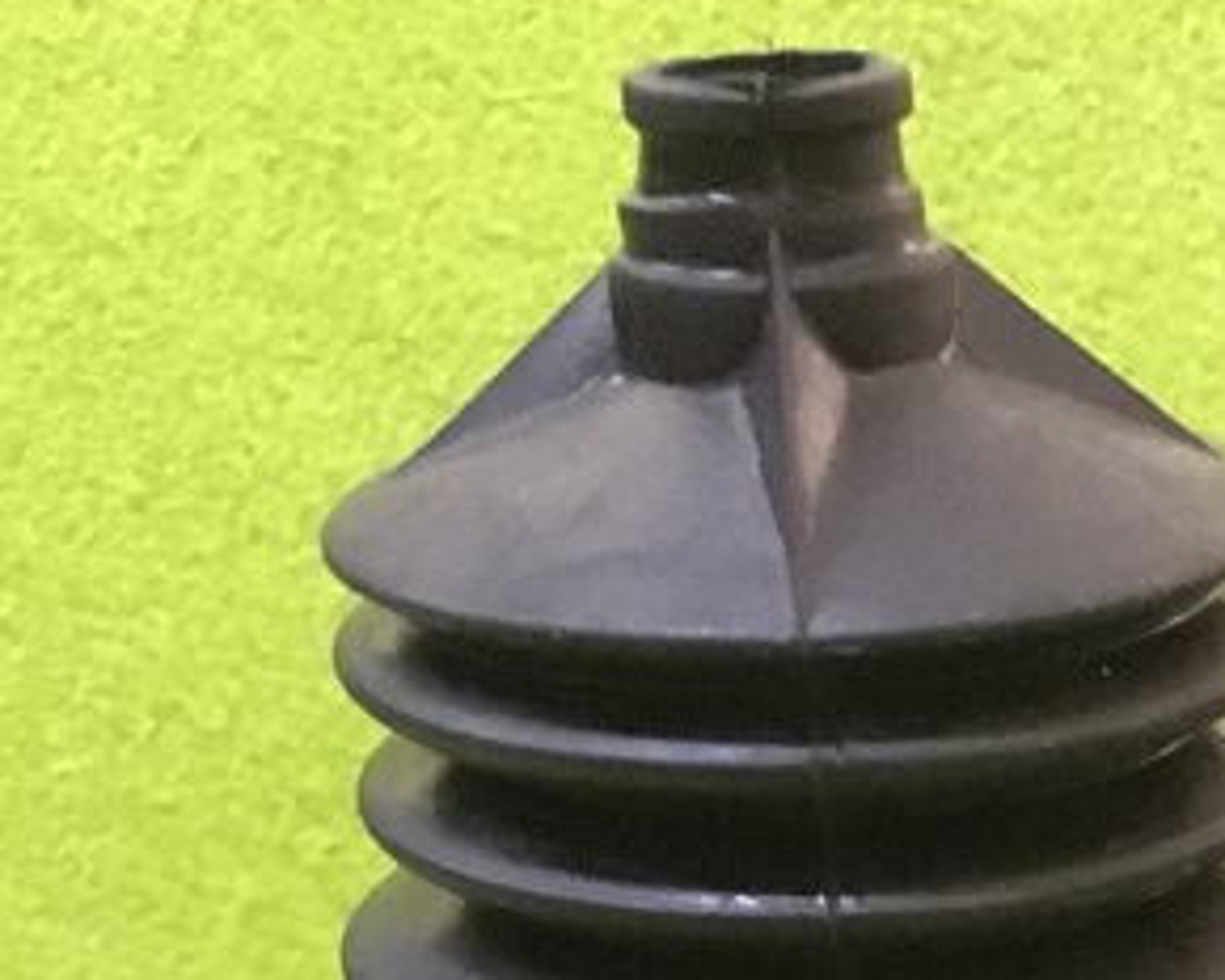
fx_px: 3299
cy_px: 1840
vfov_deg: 14.5
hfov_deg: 19.8
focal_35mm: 91
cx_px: 1470
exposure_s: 1/17
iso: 1000
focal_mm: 4.15
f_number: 2.2
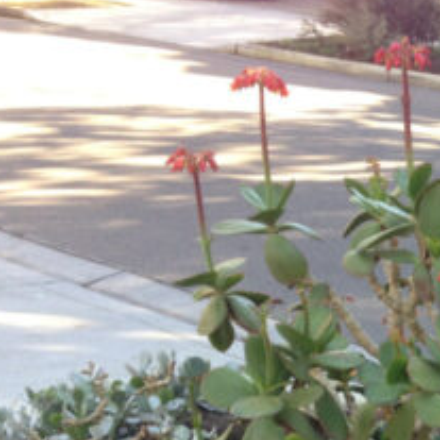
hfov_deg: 17.9
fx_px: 1294
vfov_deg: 18.5
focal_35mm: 90
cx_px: 585
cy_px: 495
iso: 64
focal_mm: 4.1
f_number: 2.4
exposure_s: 1/120
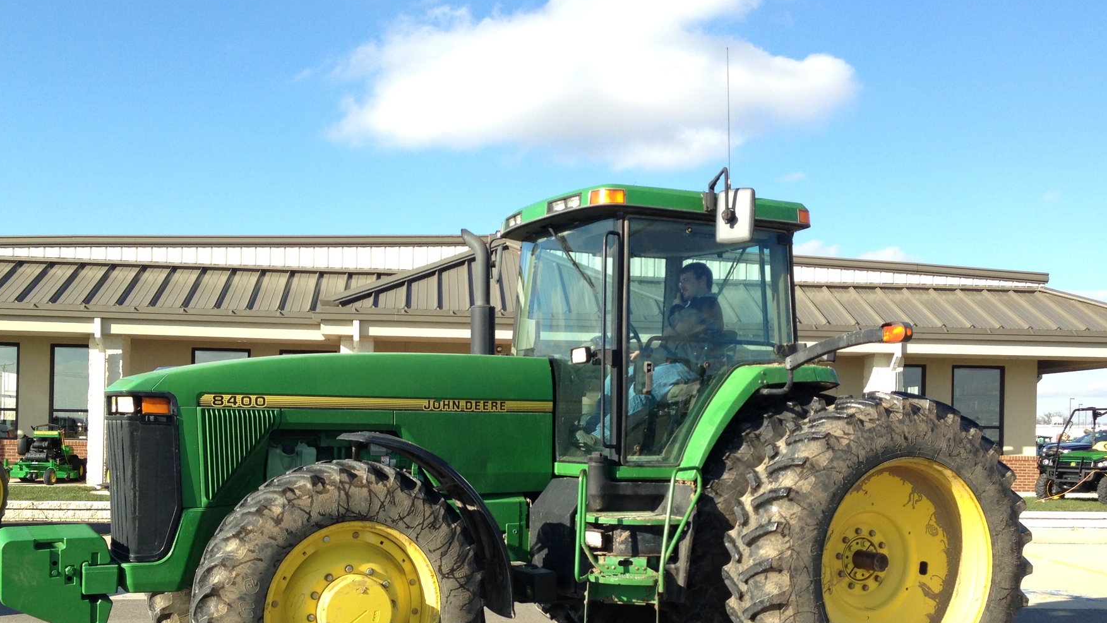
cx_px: 542
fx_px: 1233
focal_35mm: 42
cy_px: 425
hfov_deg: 48.4
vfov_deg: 28.1
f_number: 2.4
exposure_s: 1/742
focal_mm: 4.12
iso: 50
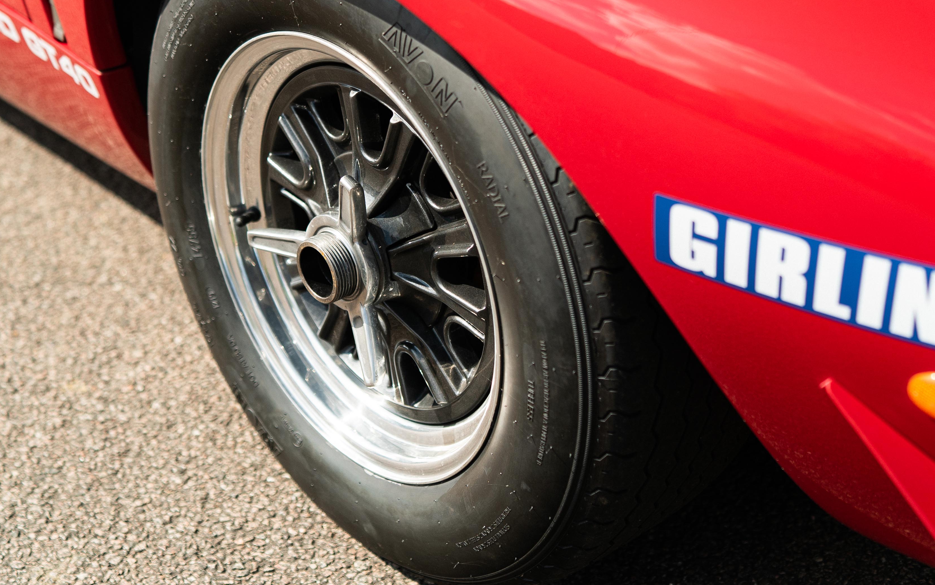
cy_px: 220
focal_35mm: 65
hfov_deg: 31.5
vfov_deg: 20.0
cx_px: 399
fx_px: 1656
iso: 250
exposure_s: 1/1250
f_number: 2.8
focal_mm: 50
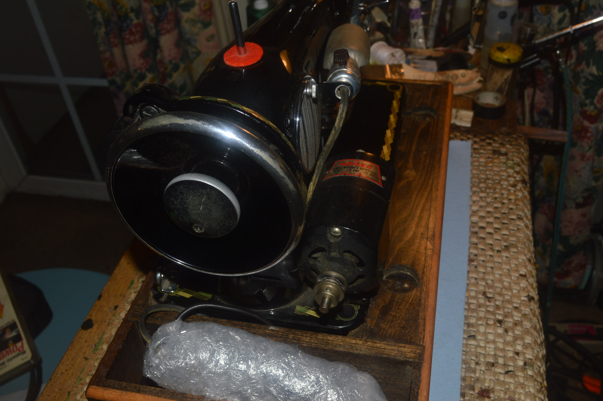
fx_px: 602
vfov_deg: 36.8
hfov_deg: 53.2
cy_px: 200
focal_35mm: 36
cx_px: 302
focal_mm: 24
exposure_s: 1/60
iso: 100
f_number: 8
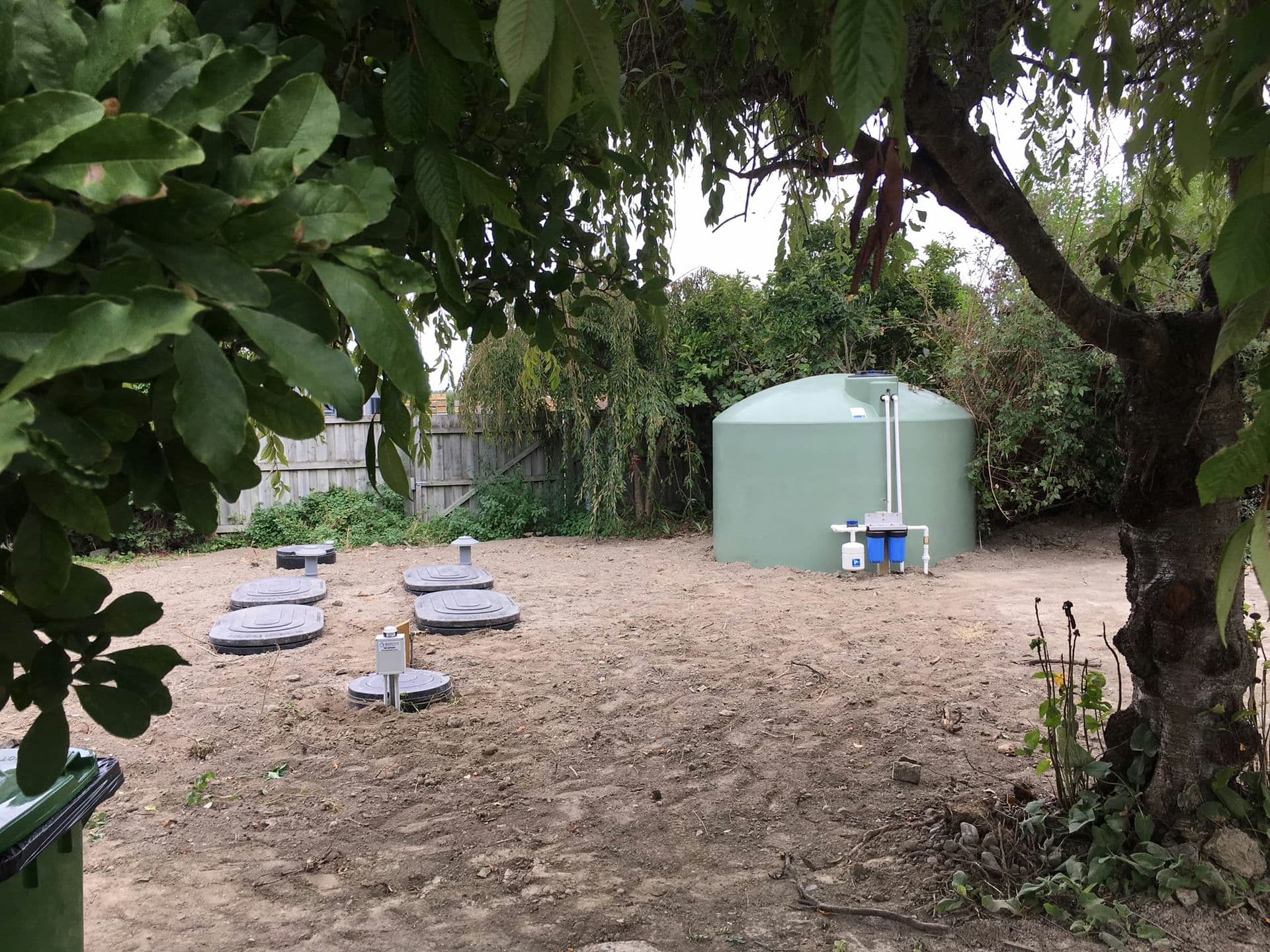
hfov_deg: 61.7
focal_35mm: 29
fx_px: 1064
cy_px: 476
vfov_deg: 48.2
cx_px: 635
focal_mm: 4.15
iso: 25
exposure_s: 1/469
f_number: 2.2
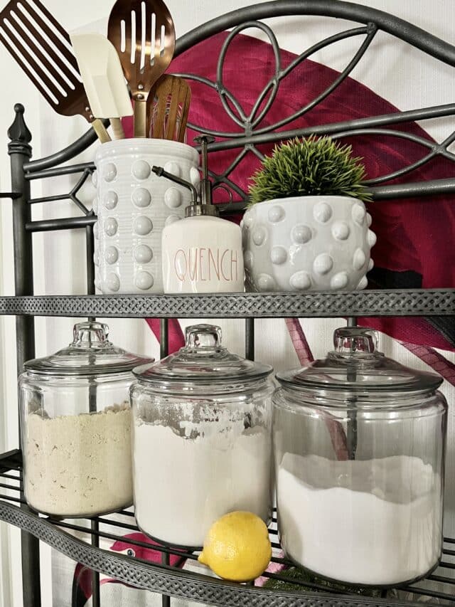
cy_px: 304
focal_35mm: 26
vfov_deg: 67.3
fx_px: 456
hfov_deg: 53.1
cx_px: 228
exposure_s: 1/33
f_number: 1.5
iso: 640
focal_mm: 5.7
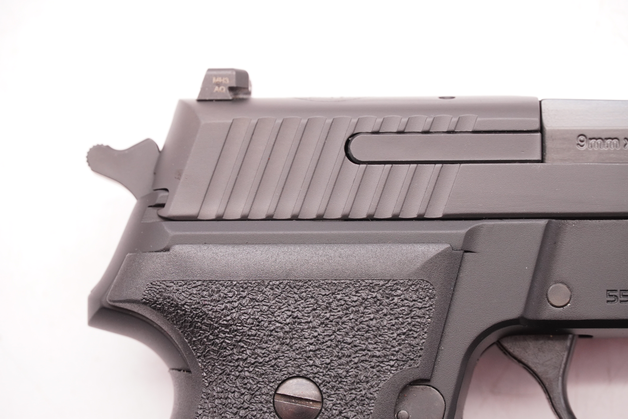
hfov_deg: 13.2
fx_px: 2723
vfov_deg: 8.8
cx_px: 314
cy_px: 210
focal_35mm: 156
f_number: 5.6
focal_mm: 104
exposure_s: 1/125
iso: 1000
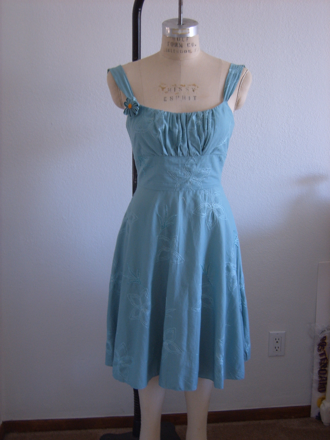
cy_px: 220
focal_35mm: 45
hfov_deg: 32.2
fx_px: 572
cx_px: 165
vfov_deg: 42.1
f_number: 3.1
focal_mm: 7.5
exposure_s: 1/30
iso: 76
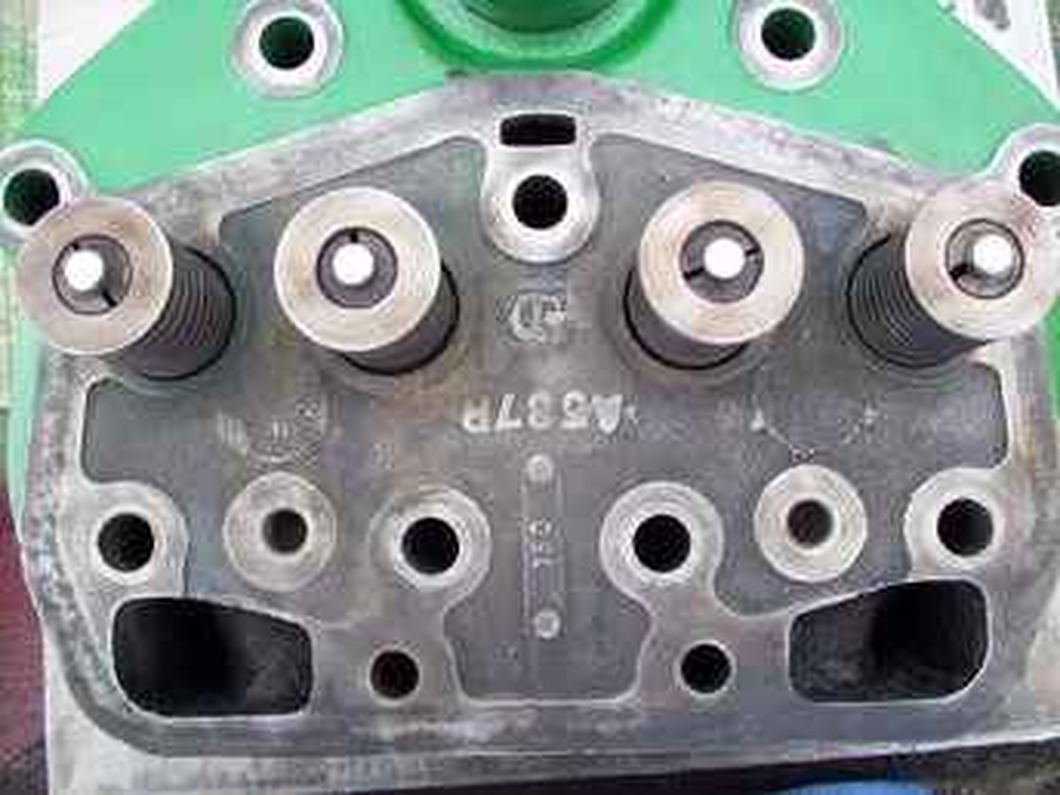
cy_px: 398
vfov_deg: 38.7
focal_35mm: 37
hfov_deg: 50.1
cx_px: 530
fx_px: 1133
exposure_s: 1/78.7
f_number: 2.8
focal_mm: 6.2
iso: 80
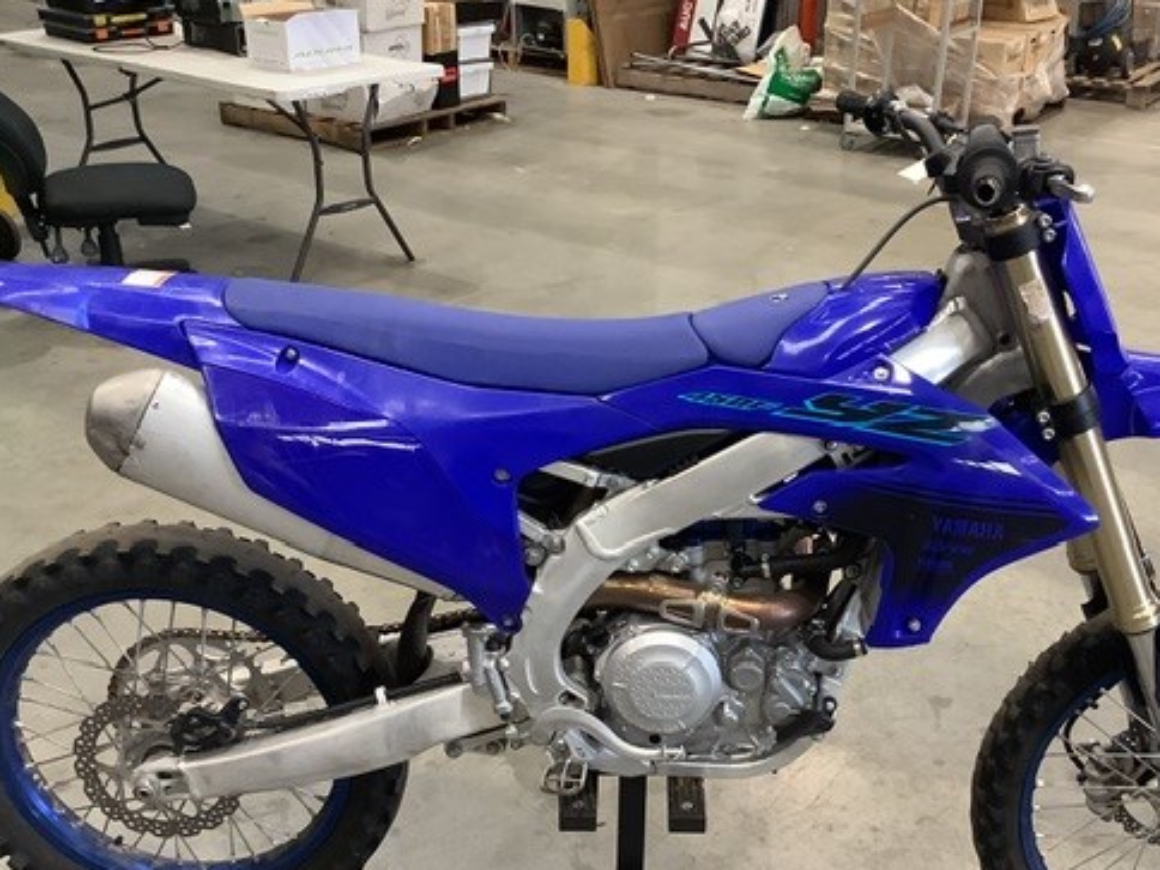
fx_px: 1374
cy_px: 527
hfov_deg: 45.6
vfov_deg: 35.0
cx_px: 681
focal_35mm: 41
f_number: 2.4
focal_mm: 3.3
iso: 320
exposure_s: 1/50
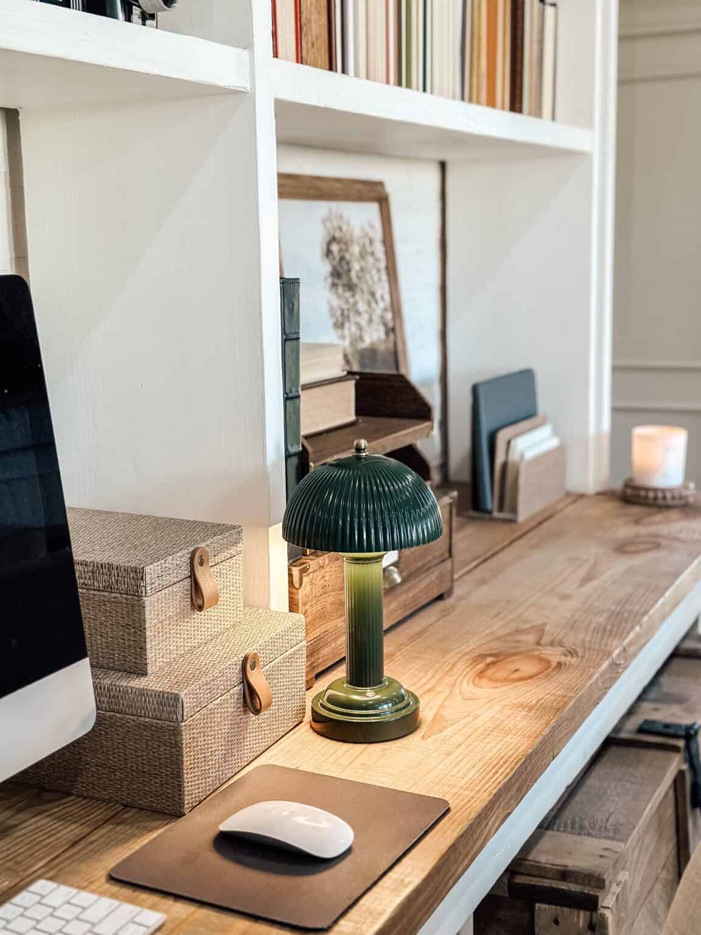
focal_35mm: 48
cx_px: 350
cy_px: 468
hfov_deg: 30.3
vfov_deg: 39.7
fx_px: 1296
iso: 160
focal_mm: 6.86
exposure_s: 1/60
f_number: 1.8
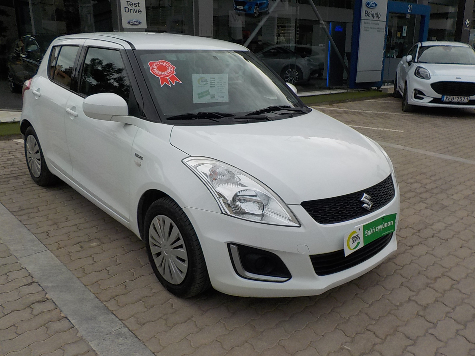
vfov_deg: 46.8
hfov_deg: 60.0
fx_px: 412
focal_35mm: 30
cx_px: 238
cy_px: 178
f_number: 3.3
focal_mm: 4.1
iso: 125
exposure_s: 1/1000
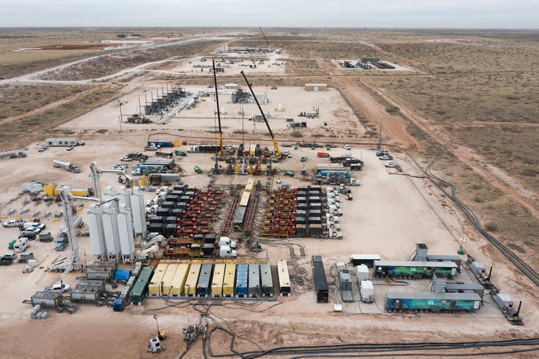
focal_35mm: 28
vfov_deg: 46.4
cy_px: 180
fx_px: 419
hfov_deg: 65.5
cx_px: 270
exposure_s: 1/640
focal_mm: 10.26
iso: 100
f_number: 6.3
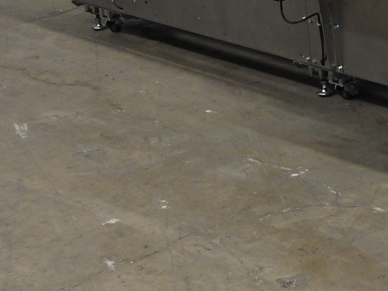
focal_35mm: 148
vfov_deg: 9.8
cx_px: 564
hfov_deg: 12.7
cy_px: -100
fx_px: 1659
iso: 160
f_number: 4
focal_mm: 8.1
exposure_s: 1/30
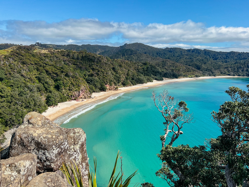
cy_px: 94
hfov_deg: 67.3
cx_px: 124
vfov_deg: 53.1
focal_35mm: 26
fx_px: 187
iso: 50
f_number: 1.5
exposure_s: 1/4000
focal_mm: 5.7
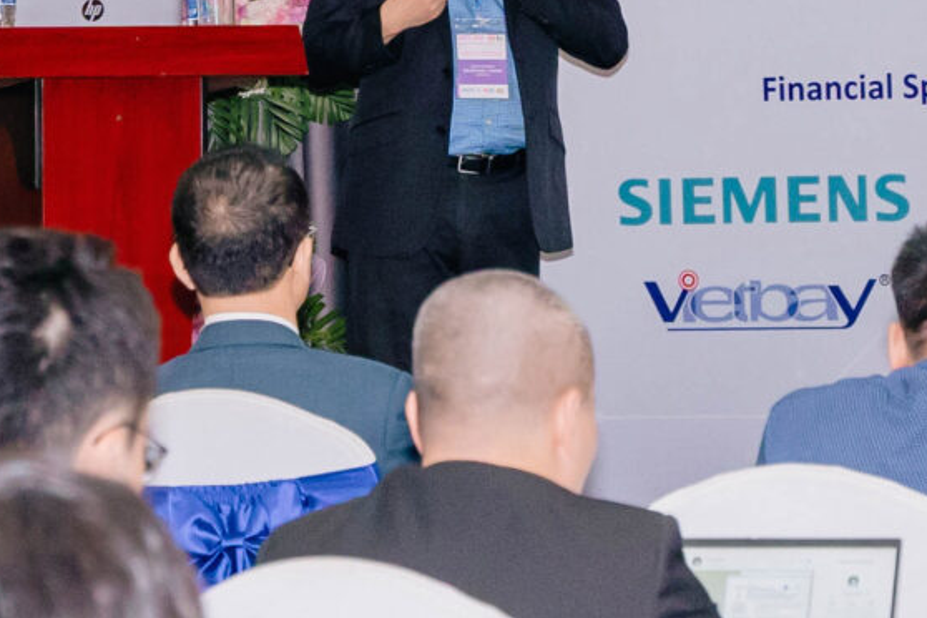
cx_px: 442
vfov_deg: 4.7
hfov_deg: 7.1
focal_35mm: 290
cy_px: -14
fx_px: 7467
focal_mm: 53.1
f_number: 4
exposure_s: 1/160
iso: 2000
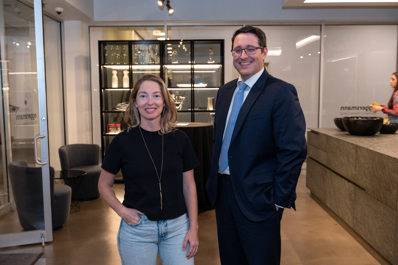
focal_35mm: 35
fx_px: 387
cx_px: 199
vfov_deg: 37.9
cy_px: 132
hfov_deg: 54.4
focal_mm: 35
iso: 5600
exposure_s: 1/160
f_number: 4.5
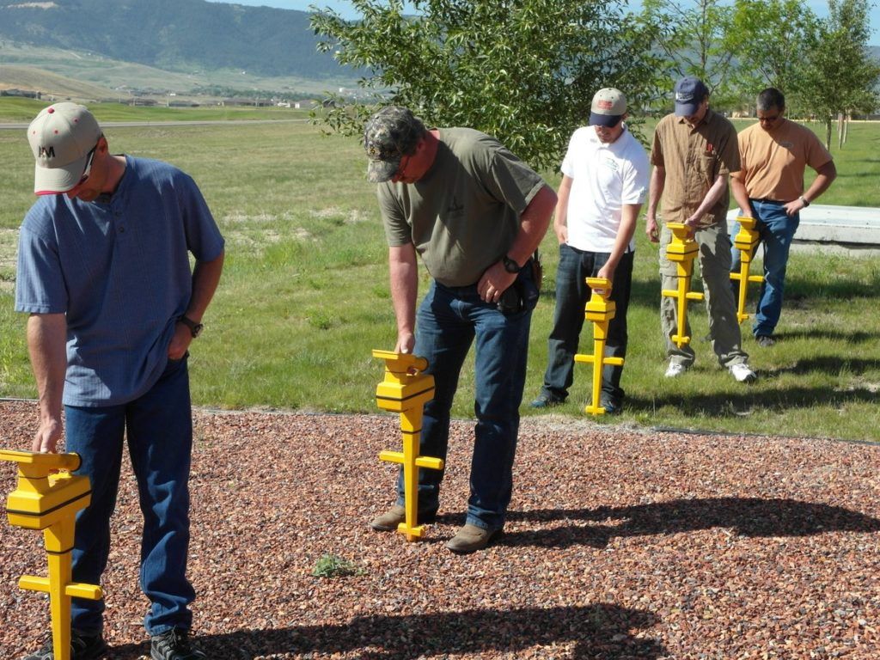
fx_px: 1449
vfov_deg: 25.7
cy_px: 330
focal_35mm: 57
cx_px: 440
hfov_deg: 33.8
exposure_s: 1/500
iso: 80
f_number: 4.7
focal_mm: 12.3
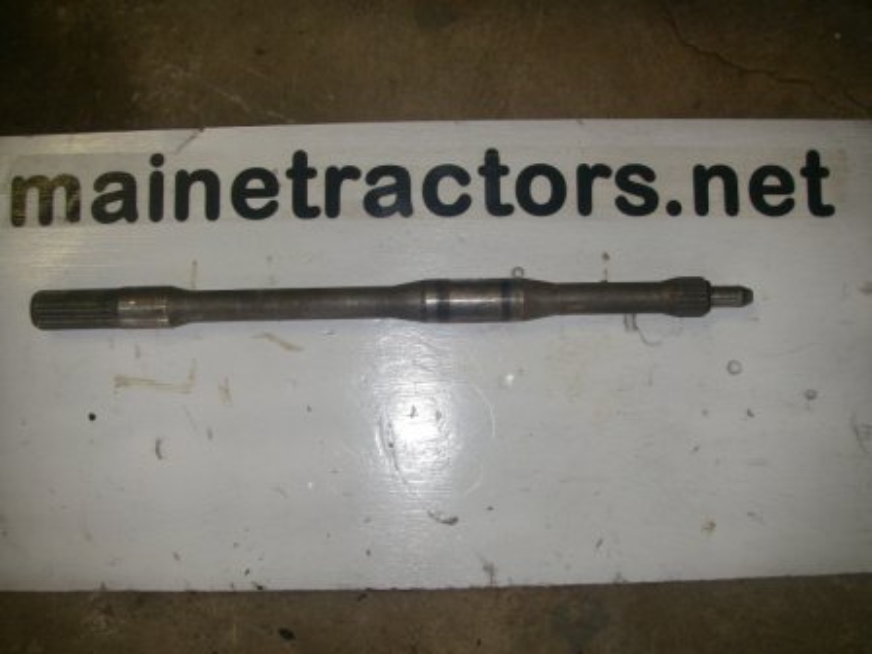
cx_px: 436
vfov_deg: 37.7
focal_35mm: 38
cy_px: 327
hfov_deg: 49.0
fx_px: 957
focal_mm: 6.3
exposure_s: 1/40
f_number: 3.3
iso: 200
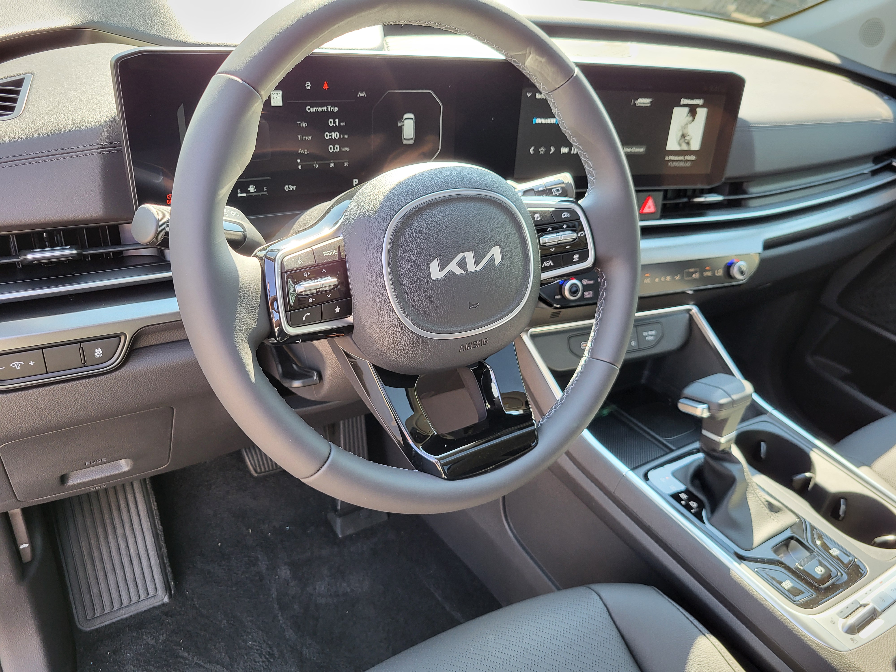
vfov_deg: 53.1
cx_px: 448
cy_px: 336
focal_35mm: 26
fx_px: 673
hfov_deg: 67.3
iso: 80
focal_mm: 5.4
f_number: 1.8
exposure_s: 1/120
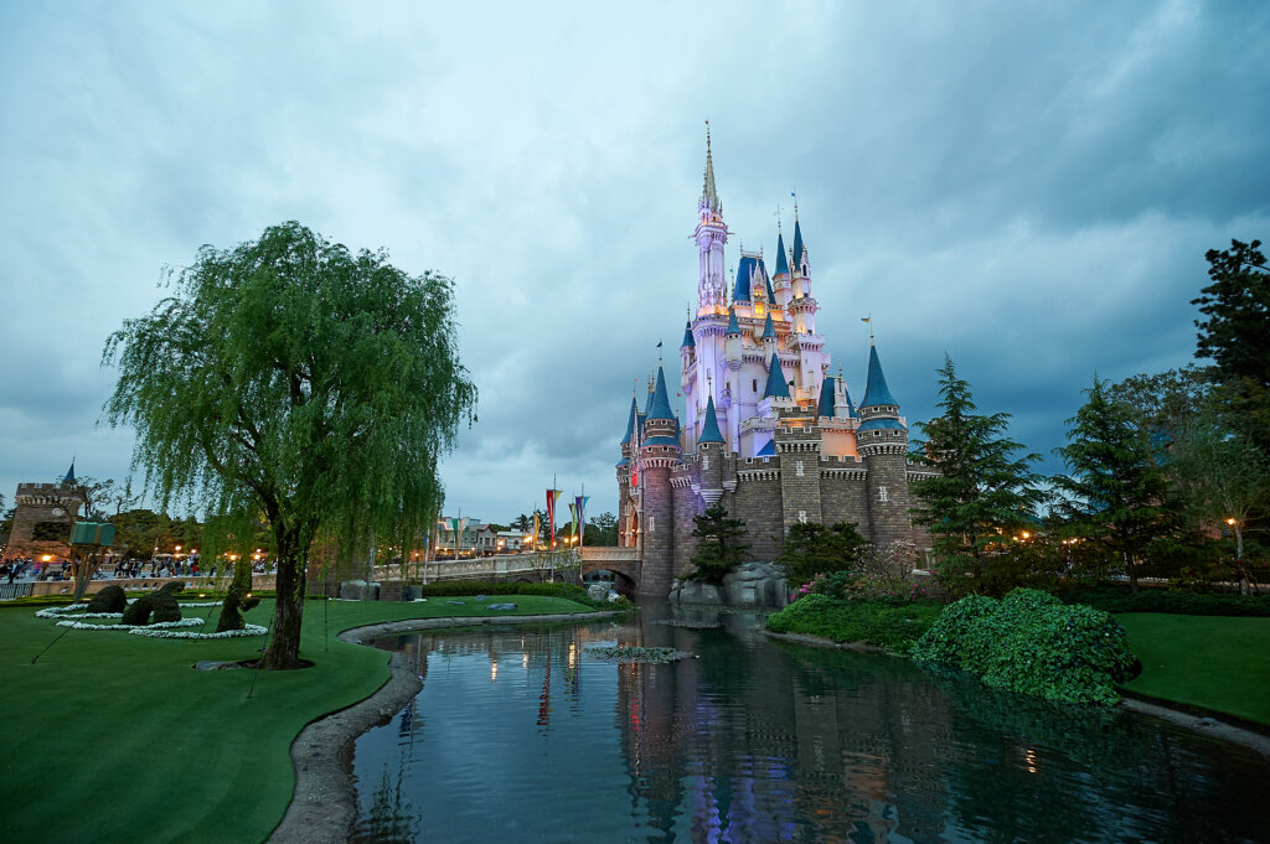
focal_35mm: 16
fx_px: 564
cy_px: 422
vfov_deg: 73.7
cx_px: 635
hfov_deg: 96.8
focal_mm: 16
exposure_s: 1/20
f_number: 4
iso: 800
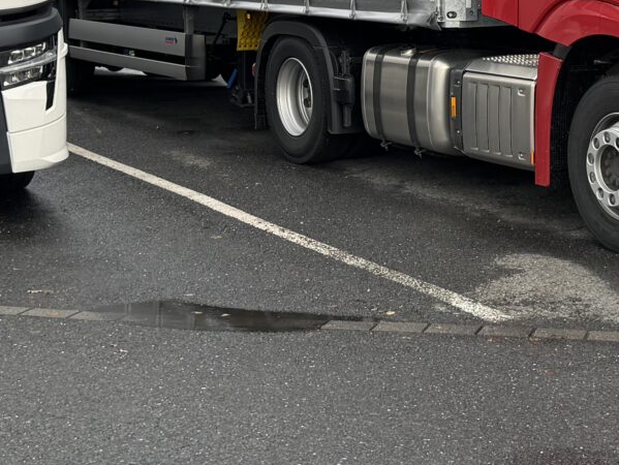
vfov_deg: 17.7
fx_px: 1467
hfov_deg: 23.4
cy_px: 48
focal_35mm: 82
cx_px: 504
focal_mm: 6.86
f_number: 1.78
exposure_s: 1/364
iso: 80
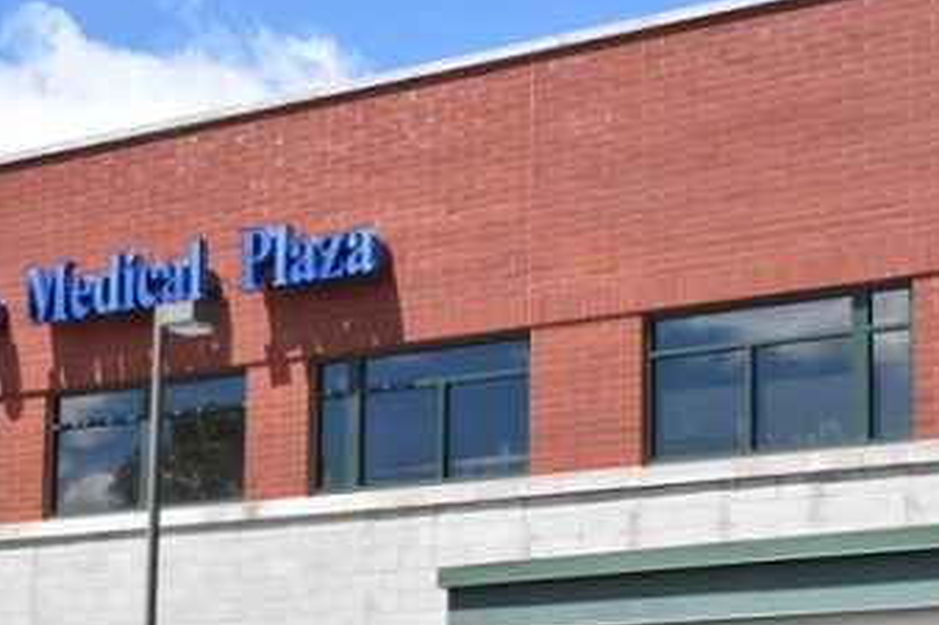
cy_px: 522
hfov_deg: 22.1
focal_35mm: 92
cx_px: 397
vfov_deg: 14.7
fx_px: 2402
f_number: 20
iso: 3200
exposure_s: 1/1600
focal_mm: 27
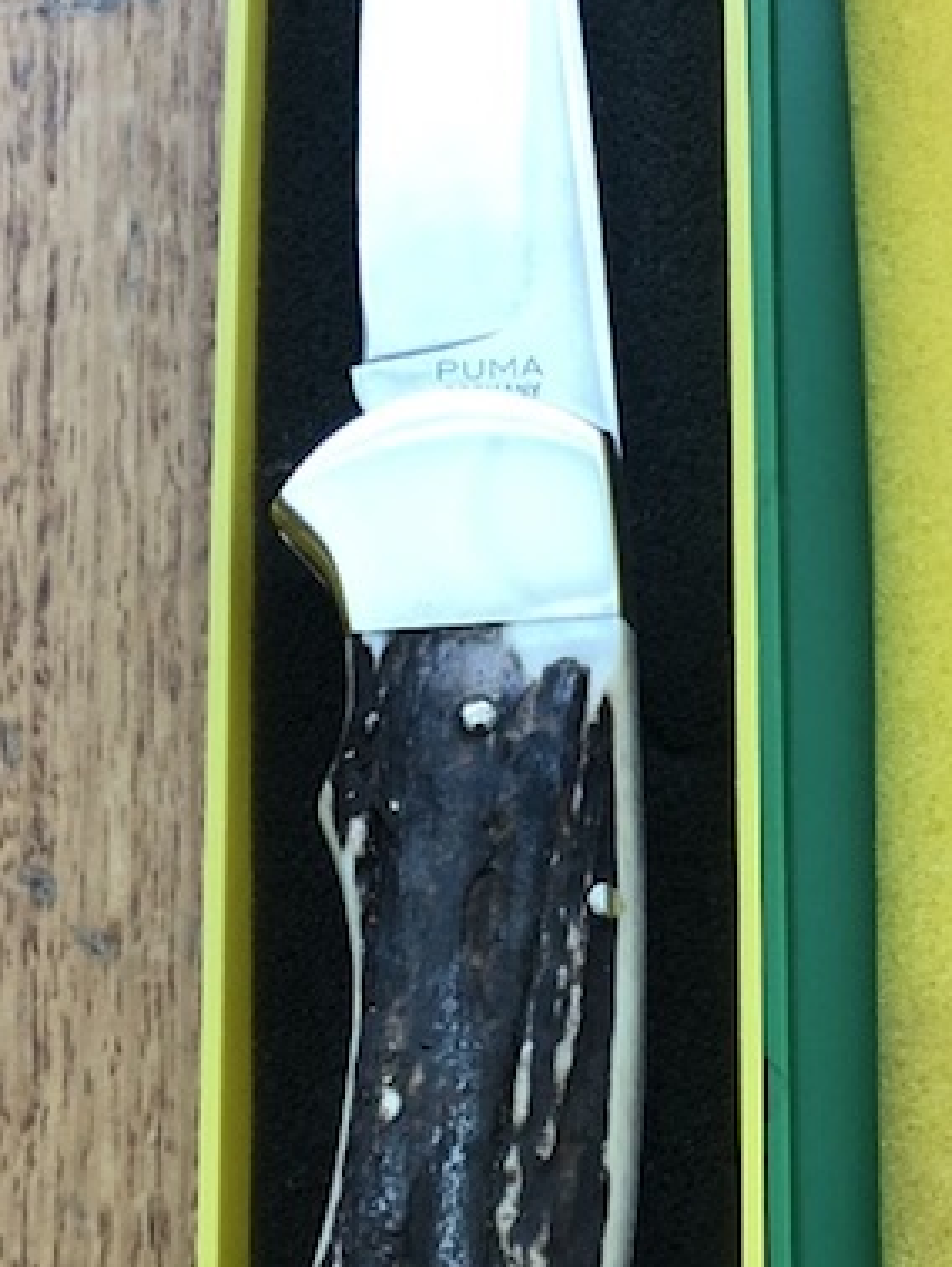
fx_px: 2564
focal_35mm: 70
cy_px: 1011
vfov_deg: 27.2
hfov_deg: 20.7
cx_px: 833
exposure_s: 1/15
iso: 40
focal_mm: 3.99
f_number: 1.8
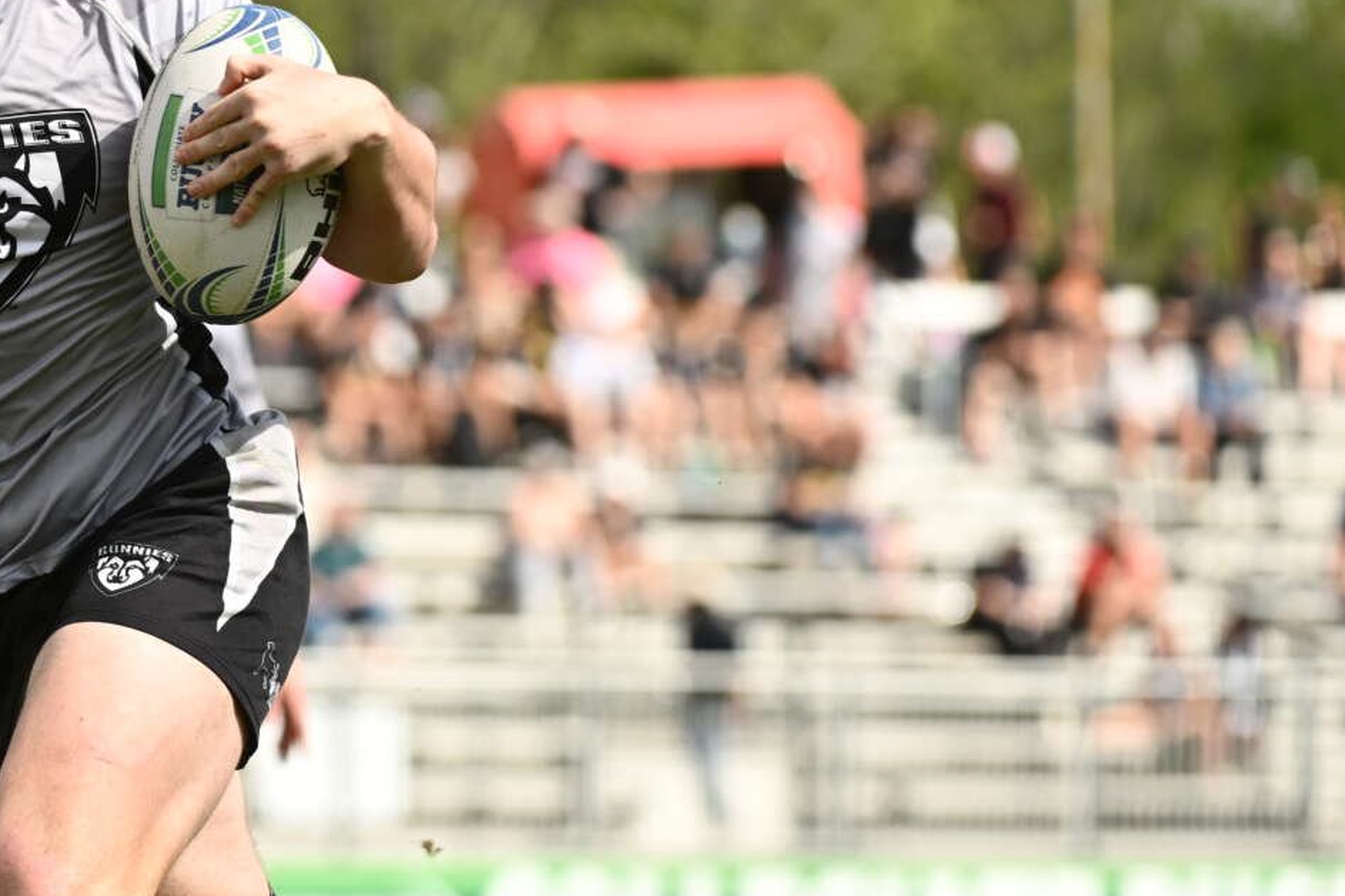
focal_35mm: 478
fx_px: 17851
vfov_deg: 2.9
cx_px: -13
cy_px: 375
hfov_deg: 4.3
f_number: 5.6
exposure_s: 1/1250
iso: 250
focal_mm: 220
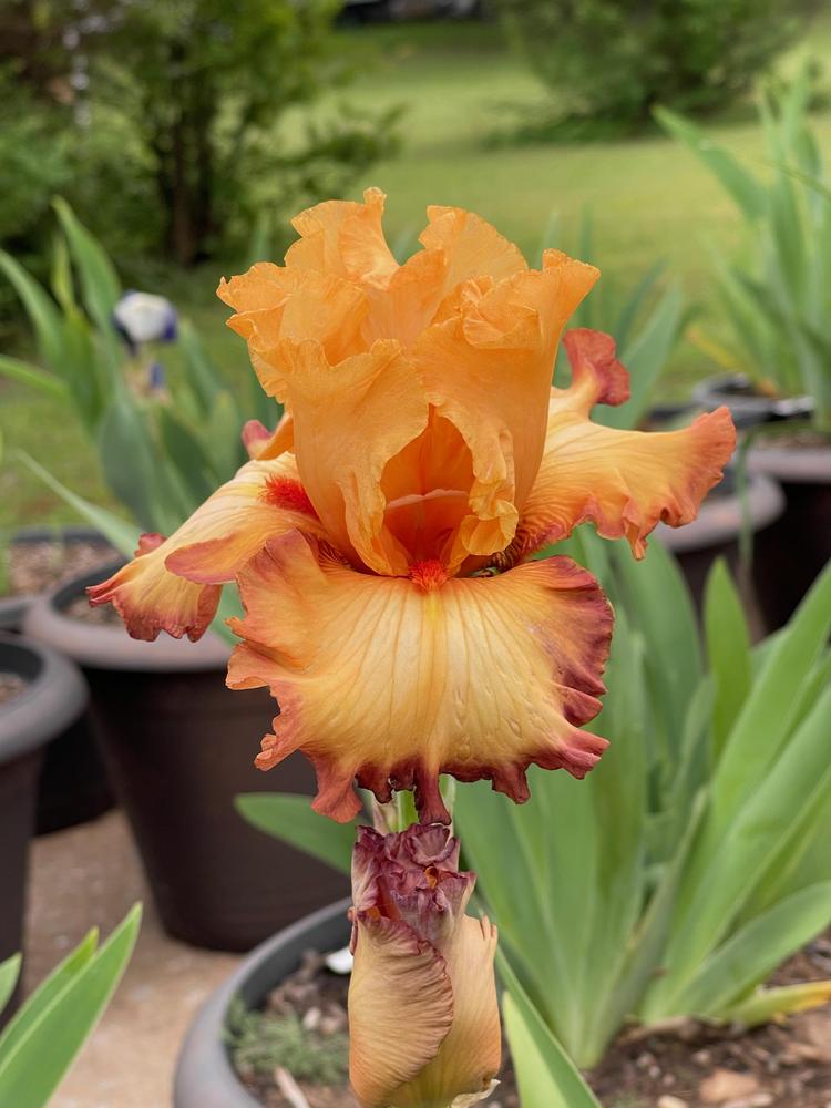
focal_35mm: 64
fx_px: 2049
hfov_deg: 22.9
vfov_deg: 30.3
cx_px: 416
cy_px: 554
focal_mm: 7.5
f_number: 2.2
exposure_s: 1/223
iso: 20
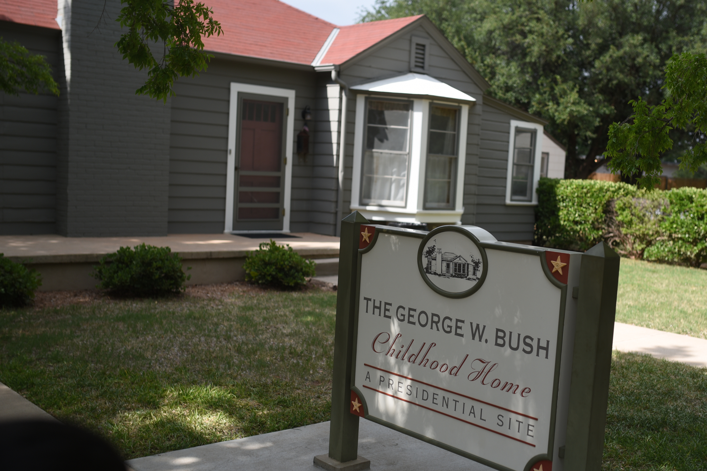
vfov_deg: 37.8
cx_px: 354
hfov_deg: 54.4
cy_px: 236
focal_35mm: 35
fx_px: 687
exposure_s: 1/500
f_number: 2.8
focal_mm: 35
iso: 100
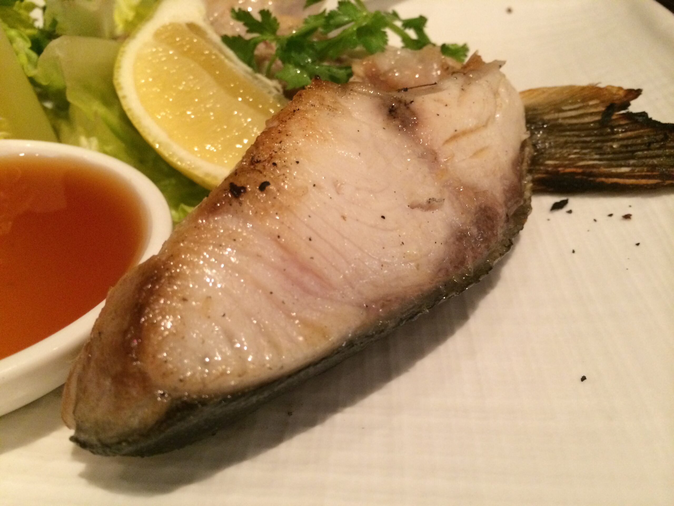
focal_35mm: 30
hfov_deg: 60.0
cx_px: 337
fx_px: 584
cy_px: 253
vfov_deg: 46.8
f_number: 2.2
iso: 320
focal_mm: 4.12
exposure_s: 1/15
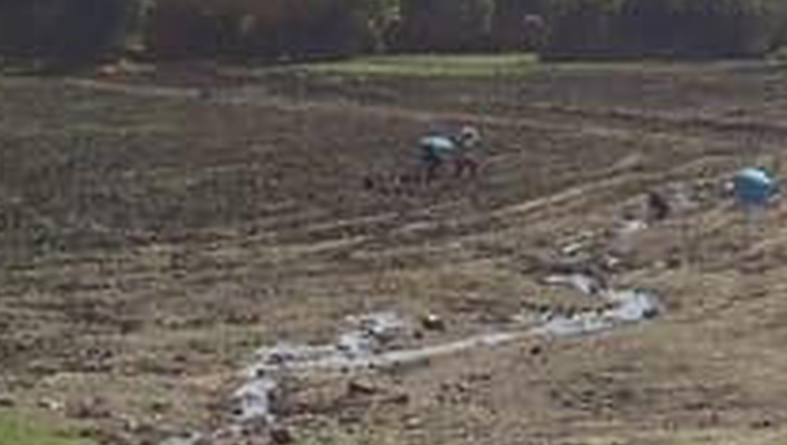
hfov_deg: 19.0
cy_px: 242
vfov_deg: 12.3
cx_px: 1179
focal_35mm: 99
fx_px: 2068
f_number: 2.2
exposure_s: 1/1799
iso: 32
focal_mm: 4.15
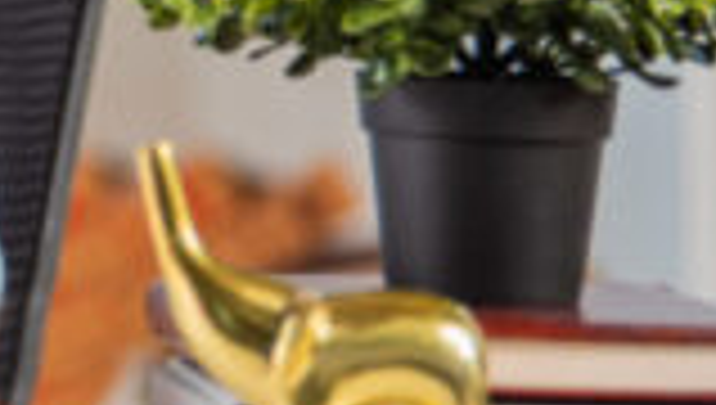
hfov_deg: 3.1
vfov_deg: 1.8
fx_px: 13006
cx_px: -919
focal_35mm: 684
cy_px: -342
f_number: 2.8
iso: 160
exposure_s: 1/125
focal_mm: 130
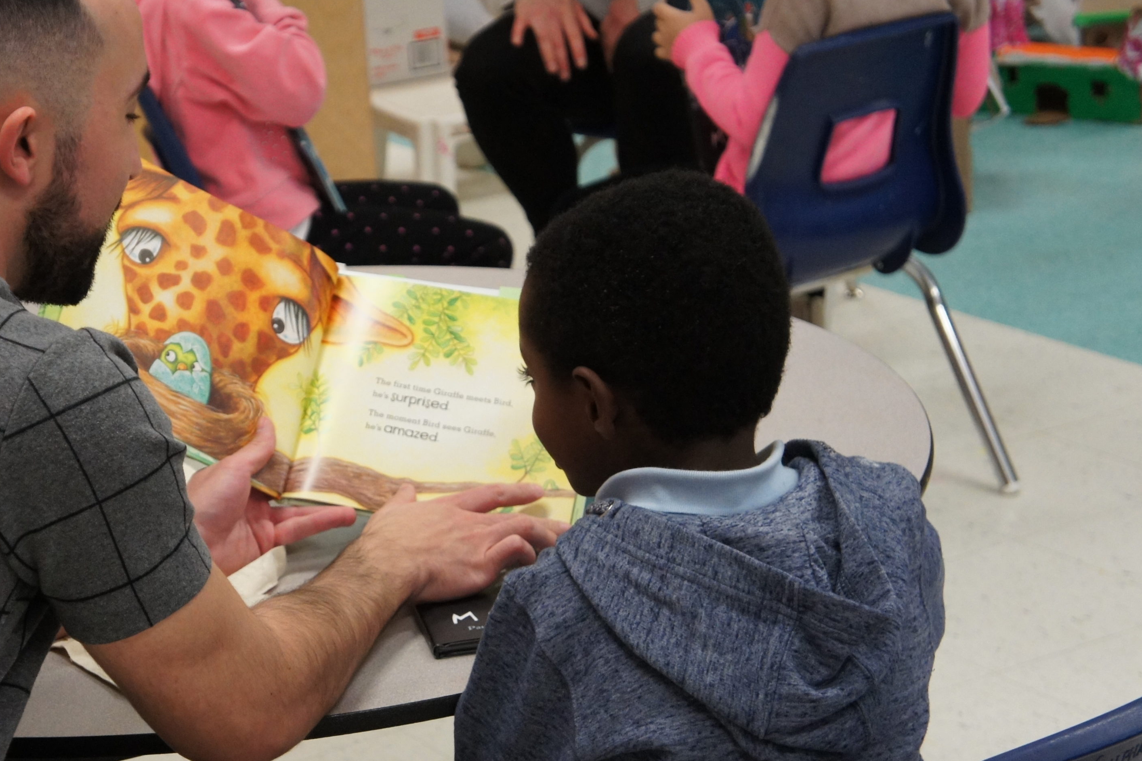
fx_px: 3100
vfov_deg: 14.0
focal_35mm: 98
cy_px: 422
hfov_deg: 20.8
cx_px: 331
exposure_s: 1/60
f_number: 5
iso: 1600
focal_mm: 45
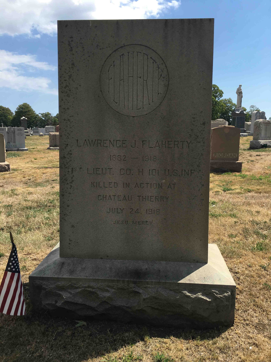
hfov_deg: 48.2
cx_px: 136
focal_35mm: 29
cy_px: 181
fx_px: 303
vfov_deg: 61.7
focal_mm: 4.15
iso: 25
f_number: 2.2
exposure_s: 1/1261
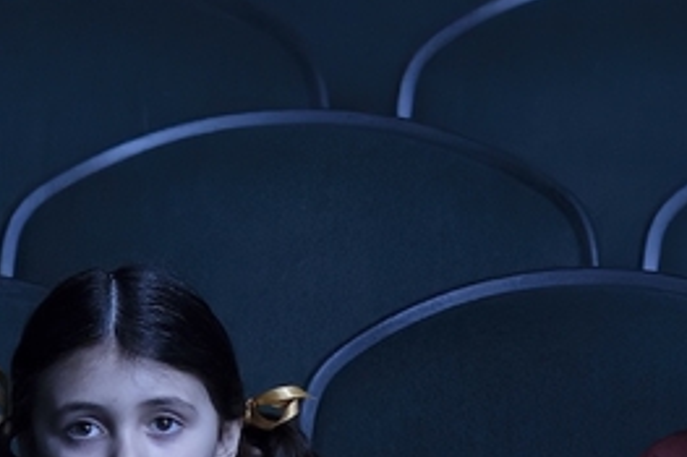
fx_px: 15504
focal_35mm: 813
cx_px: 483
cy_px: 13
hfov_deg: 2.5
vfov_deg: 1.7
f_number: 2
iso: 2000
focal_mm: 90
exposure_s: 1/125
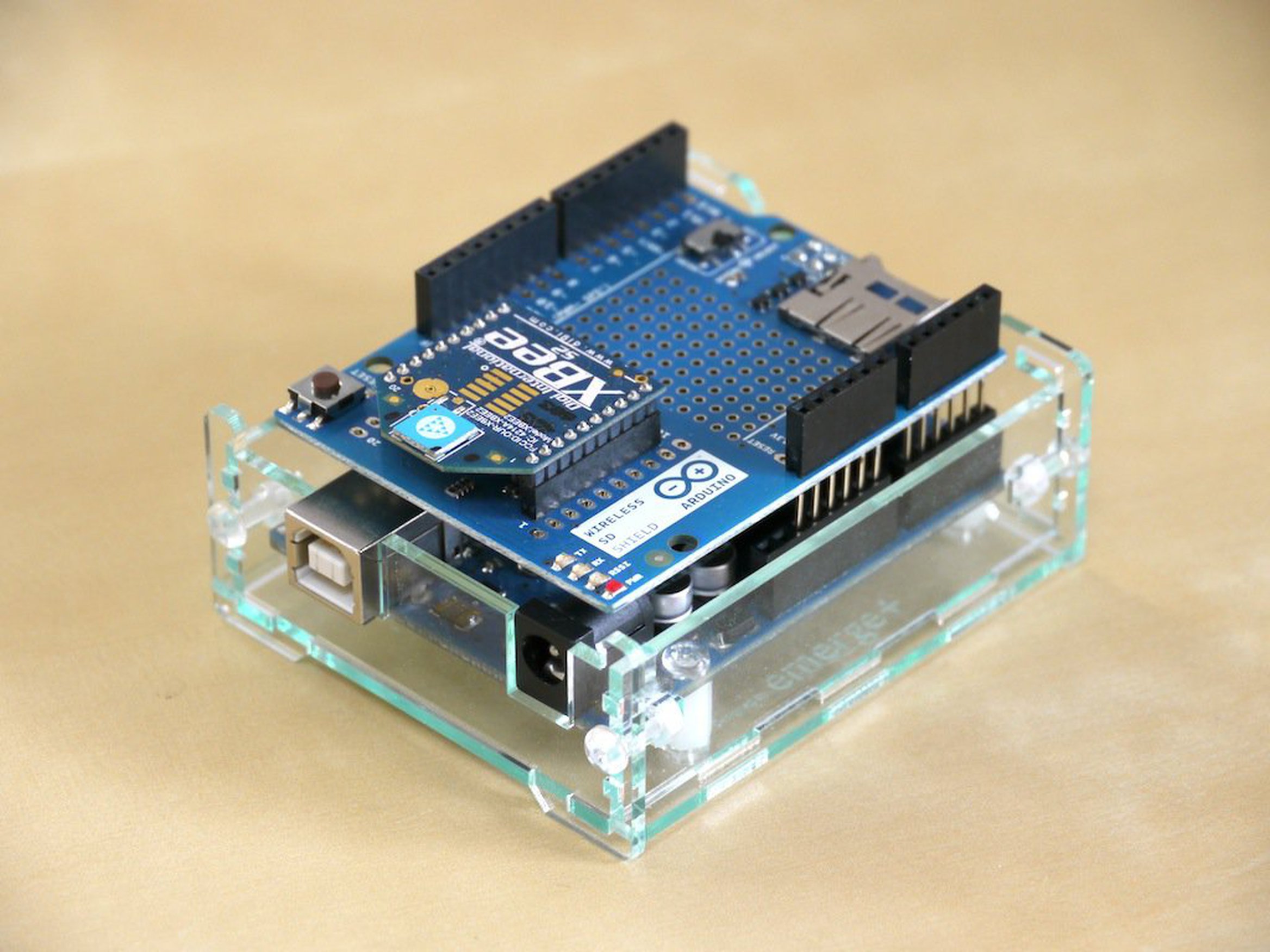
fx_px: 6971
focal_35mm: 190
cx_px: 635
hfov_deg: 10.4
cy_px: 476
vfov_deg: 7.8
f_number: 5.8
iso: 400
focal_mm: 95
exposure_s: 1/60
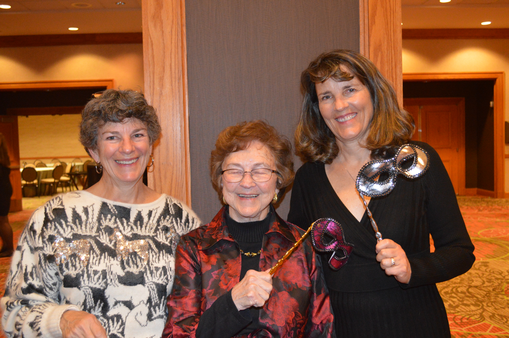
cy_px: 169
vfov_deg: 36.8
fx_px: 509
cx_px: 254
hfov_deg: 53.2
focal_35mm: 36
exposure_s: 1/60
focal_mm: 24
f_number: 4
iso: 2200
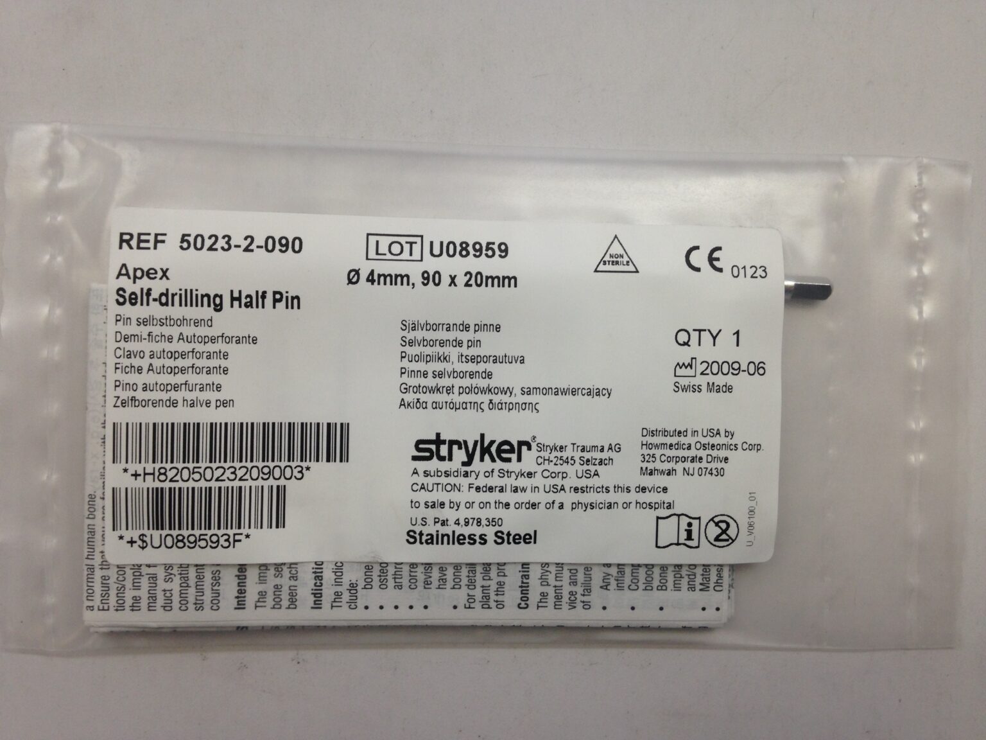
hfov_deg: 55.4
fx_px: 940
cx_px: 493
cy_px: 370
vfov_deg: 42.9
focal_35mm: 33
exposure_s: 1/60
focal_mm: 4.12
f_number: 2.4
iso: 50
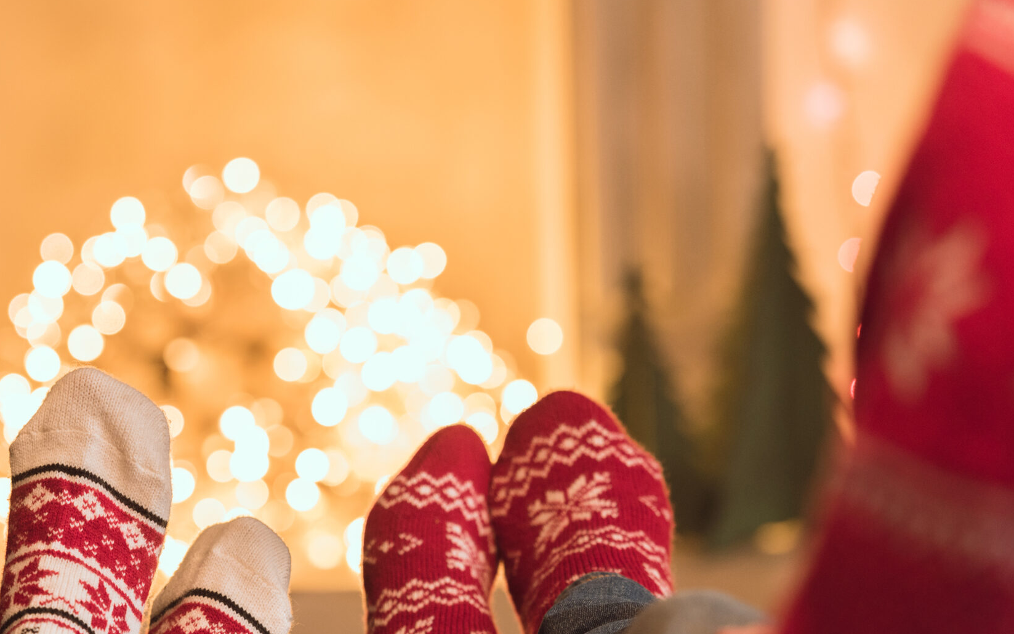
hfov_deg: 9.8
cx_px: 336
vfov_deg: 6.1
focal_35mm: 214
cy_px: 473
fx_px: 5913
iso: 640
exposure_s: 1/60
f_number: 2.8
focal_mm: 135
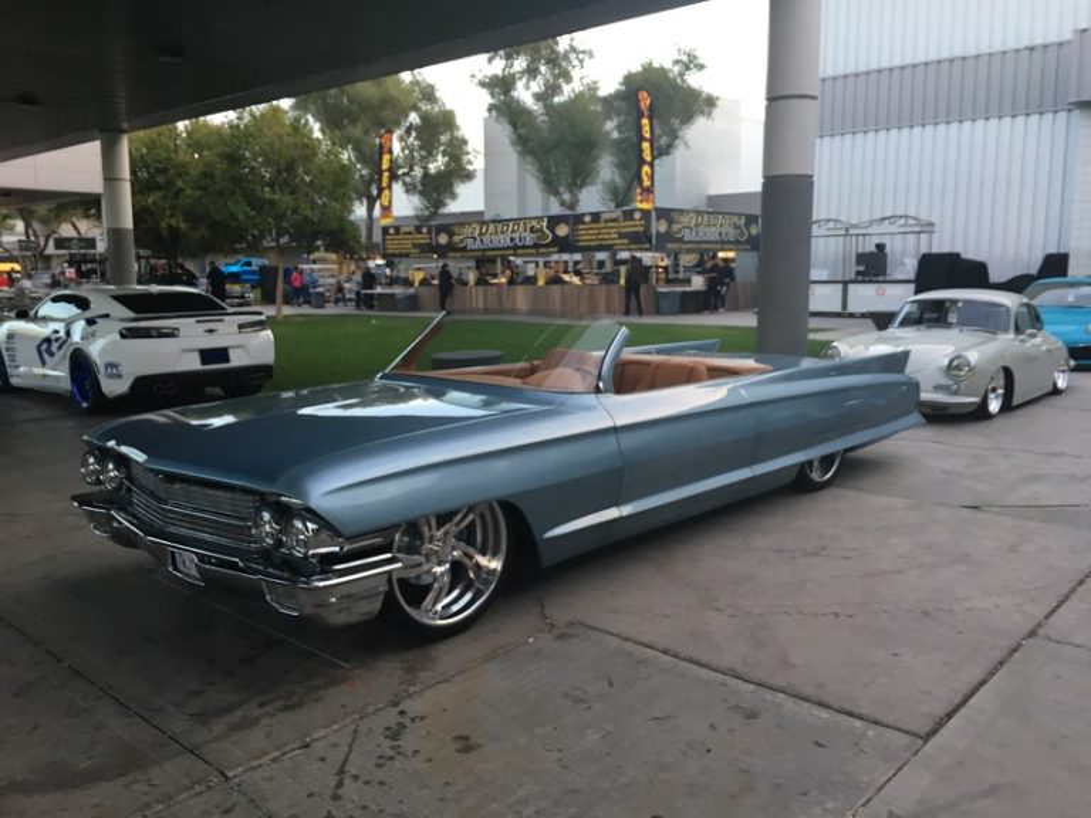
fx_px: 914
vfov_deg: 48.2
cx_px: 546
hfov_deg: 61.7
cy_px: 409
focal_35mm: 29
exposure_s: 1/30
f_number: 2.2
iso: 64
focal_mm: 4.15
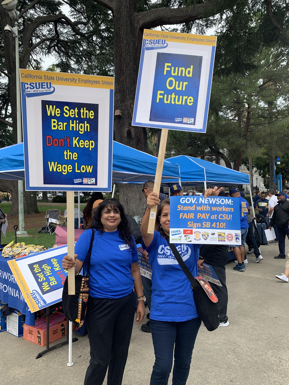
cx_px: 144
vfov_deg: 67.3
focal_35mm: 26
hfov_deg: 53.1
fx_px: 289
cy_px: 192
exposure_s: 1/651
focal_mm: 4.25
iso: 25
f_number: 1.8
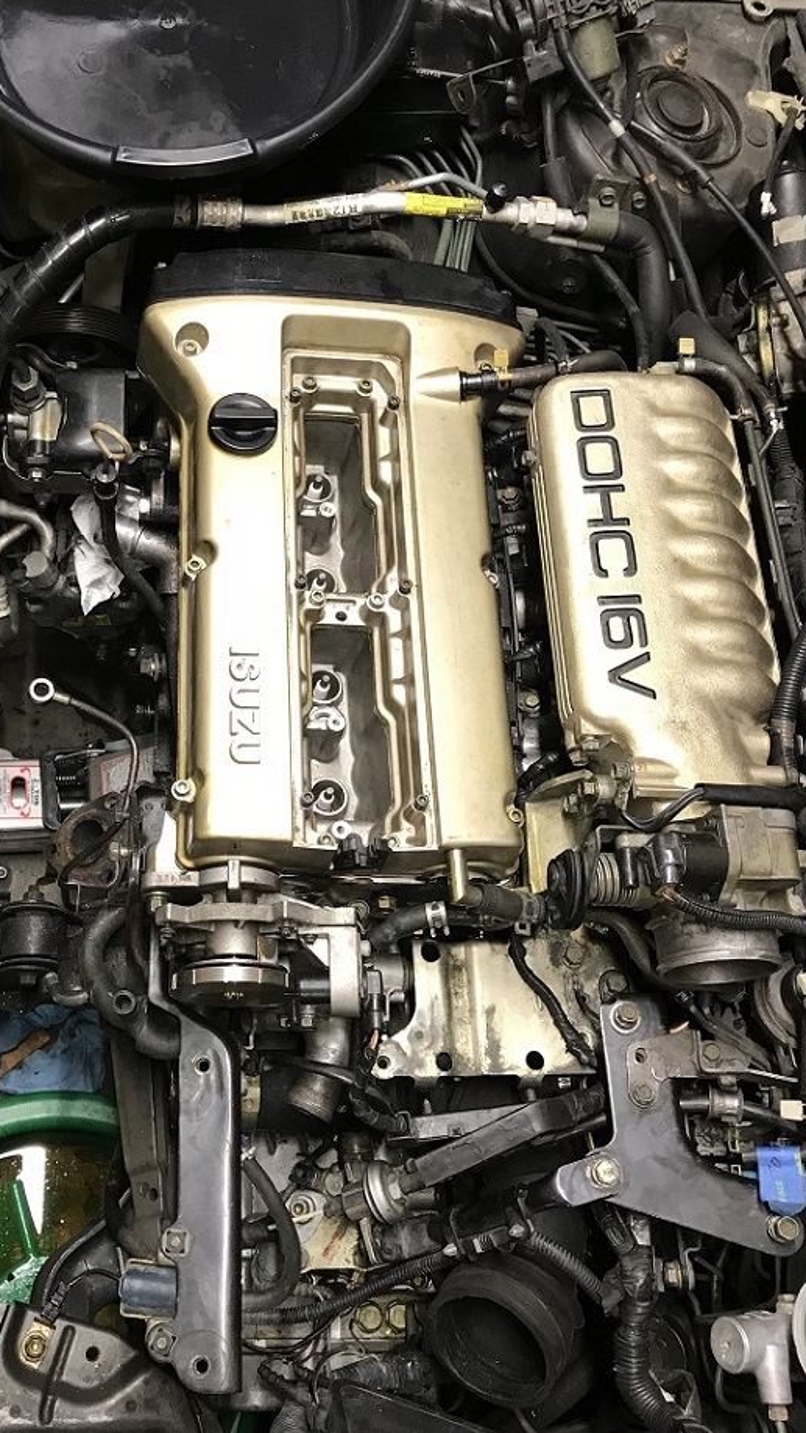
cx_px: 257
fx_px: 1292
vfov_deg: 58.0
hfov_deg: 34.3
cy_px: 678
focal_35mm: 34
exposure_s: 1/20
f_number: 1.8
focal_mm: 3.99
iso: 40
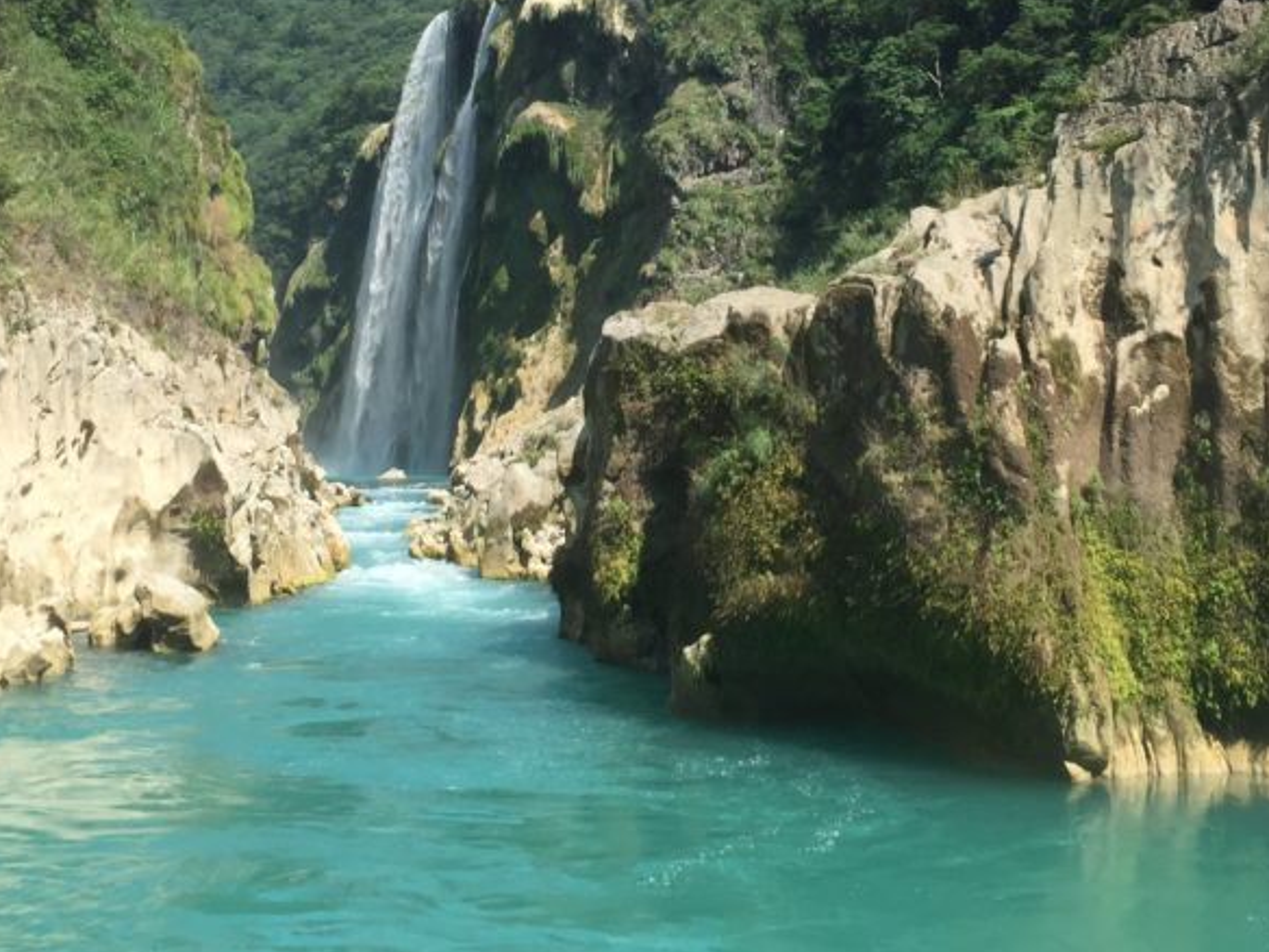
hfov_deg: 36.2
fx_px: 1943
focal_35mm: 53
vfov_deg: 27.2
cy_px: 258
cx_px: 632
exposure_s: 1/1319
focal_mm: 4.15
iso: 32
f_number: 2.2
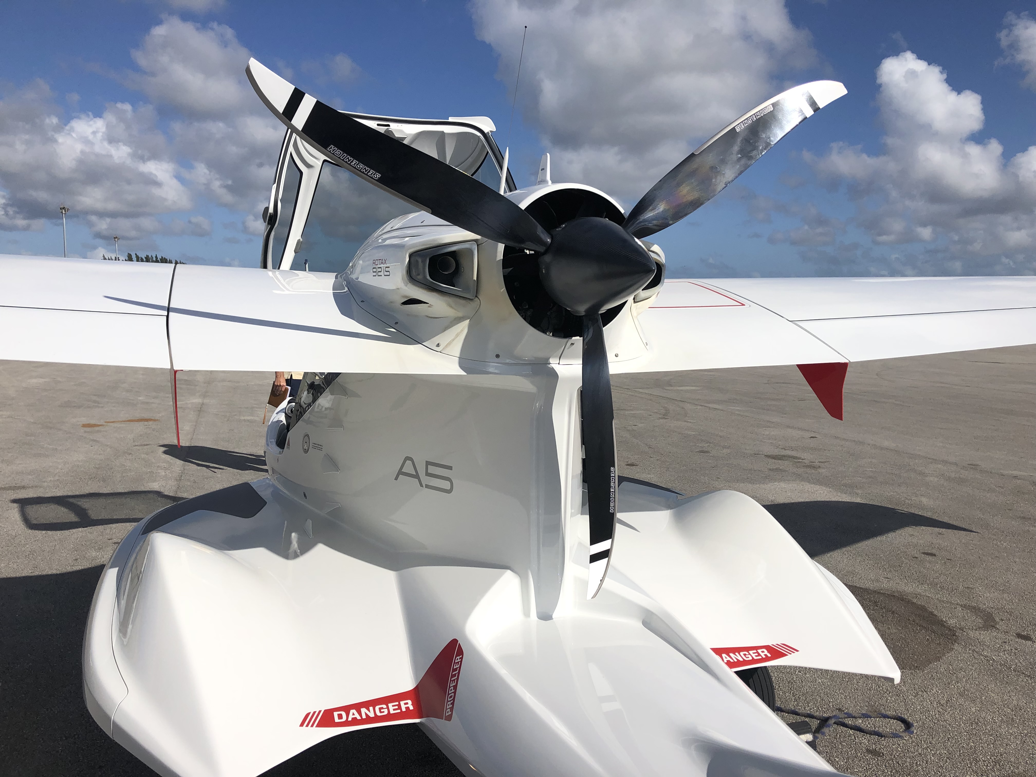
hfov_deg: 63.4
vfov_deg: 49.7
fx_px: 838
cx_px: 518
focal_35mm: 28
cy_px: 388
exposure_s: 1/6098
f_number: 1.8
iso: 25
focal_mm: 3.99
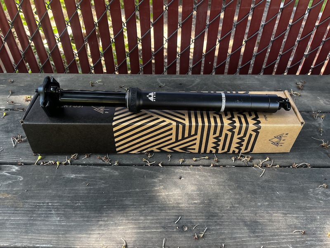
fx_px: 248
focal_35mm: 26
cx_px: 165
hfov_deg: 67.3
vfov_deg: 53.1
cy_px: 124
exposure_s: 1/121
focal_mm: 5.1
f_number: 1.6
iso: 100
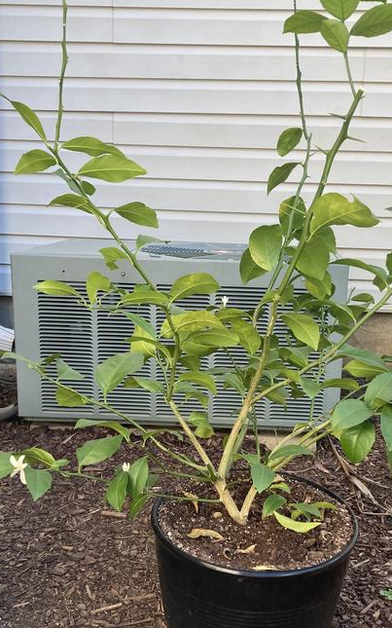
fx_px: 786
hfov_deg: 27.9
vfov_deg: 43.0
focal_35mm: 46
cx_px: 232
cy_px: 408
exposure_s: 1/225
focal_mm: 3.99
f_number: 1.8
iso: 20
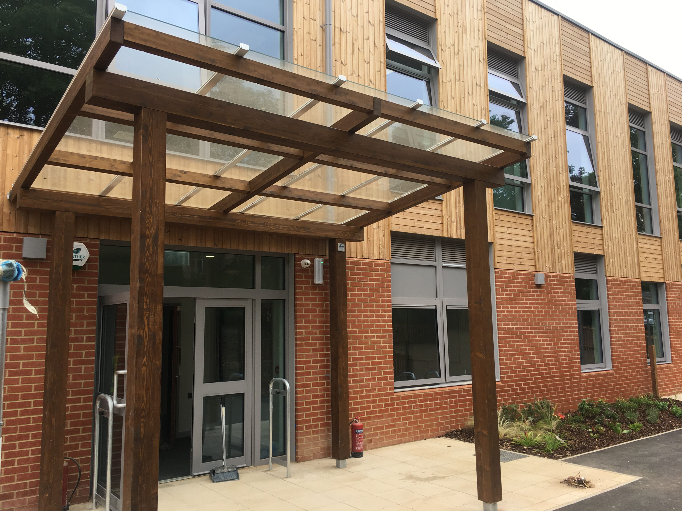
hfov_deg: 61.7
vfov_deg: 48.2
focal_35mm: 29
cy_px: 256
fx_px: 571
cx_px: 341
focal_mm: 4.15
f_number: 2.2
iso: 25
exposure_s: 1/373
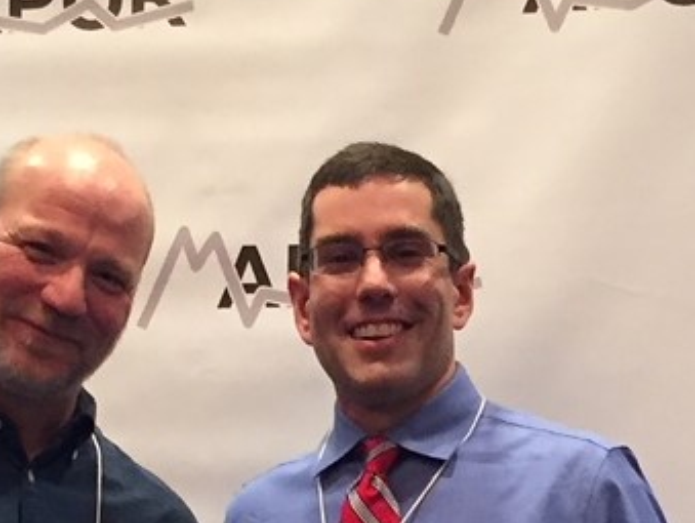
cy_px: 341
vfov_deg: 32.0
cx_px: 205
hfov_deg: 41.2
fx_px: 904
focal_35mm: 45
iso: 125
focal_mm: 4.15
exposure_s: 1/30
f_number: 2.2
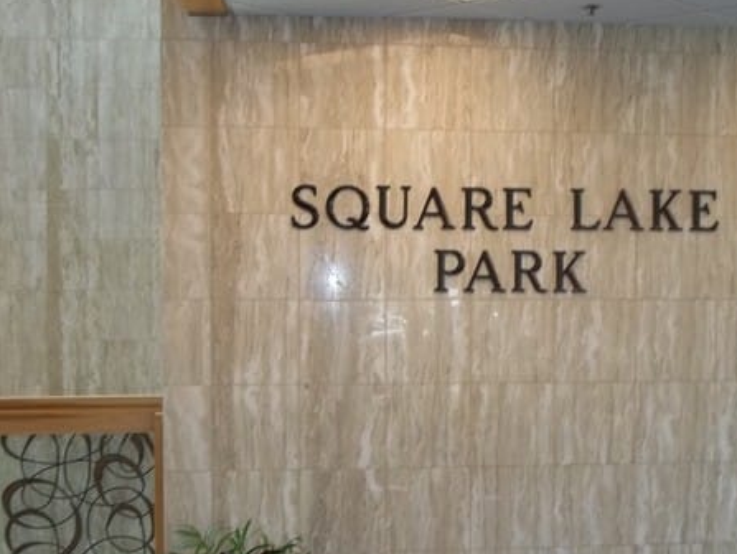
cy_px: 326
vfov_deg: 24.8
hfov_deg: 32.1
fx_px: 1257
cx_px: 551
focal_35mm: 59
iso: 64
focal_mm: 5.9
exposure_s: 1/30
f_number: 3.3
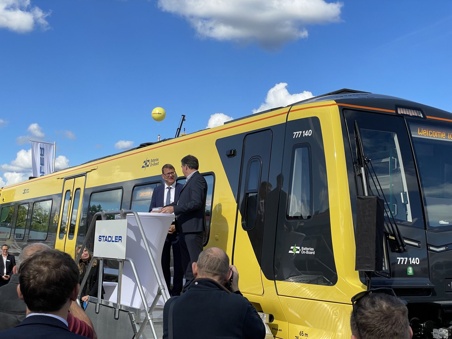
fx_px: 679
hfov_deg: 36.8
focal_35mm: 52
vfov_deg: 28.0
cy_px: 170
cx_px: 226
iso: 25
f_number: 2
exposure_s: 1/1597
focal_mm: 6
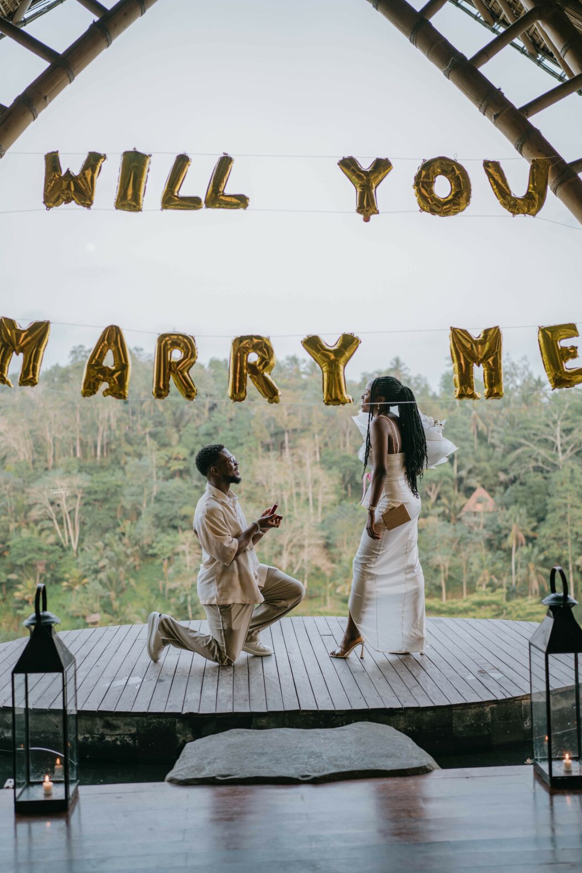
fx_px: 873
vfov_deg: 53.1
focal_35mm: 36
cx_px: 290
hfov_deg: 36.9
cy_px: 448
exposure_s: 1/125
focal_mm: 35
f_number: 1.6
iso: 100
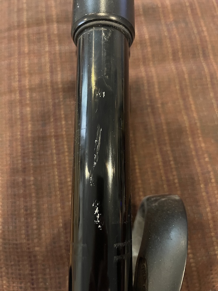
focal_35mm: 26
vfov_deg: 67.3
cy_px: 146
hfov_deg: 53.1
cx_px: 109
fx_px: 218
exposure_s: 1/30
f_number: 1.6
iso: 800
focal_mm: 5.1
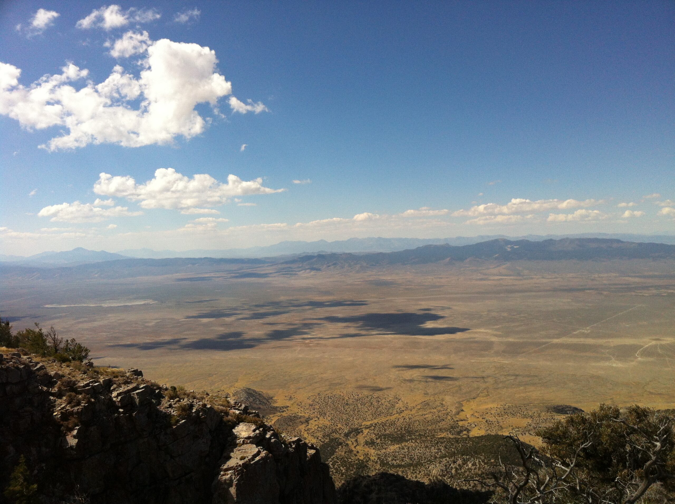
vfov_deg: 40.6
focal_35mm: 35
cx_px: 338
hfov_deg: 52.7
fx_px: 681
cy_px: 252
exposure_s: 1/2514
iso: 80
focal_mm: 3.85
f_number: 2.8
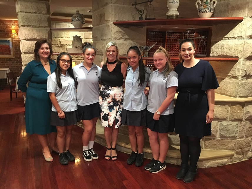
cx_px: 126
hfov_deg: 61.7
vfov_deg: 48.2
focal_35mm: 29
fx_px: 211
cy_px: 94
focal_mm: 4.15
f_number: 2.2
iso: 320
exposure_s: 1/17
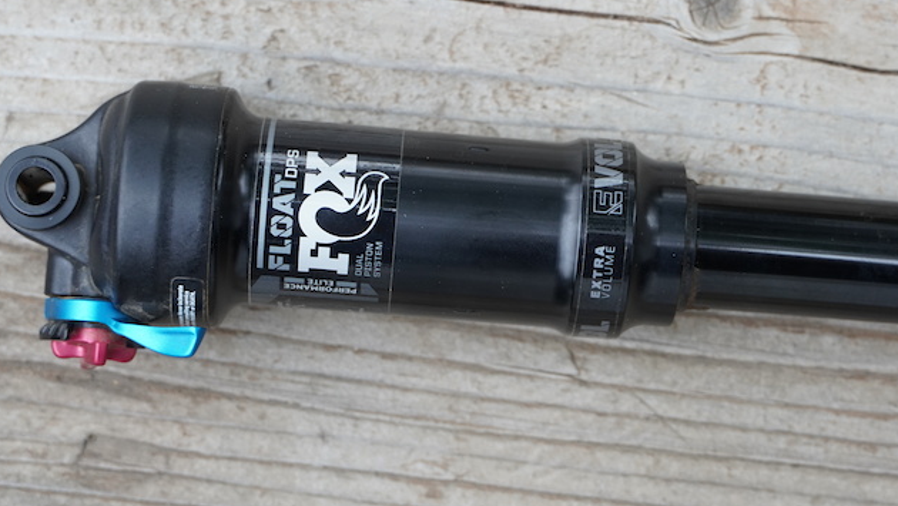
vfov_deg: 11.5
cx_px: 532
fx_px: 2517
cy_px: 256
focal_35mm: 106
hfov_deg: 20.2
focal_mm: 53
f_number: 5
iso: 500
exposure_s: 1/100
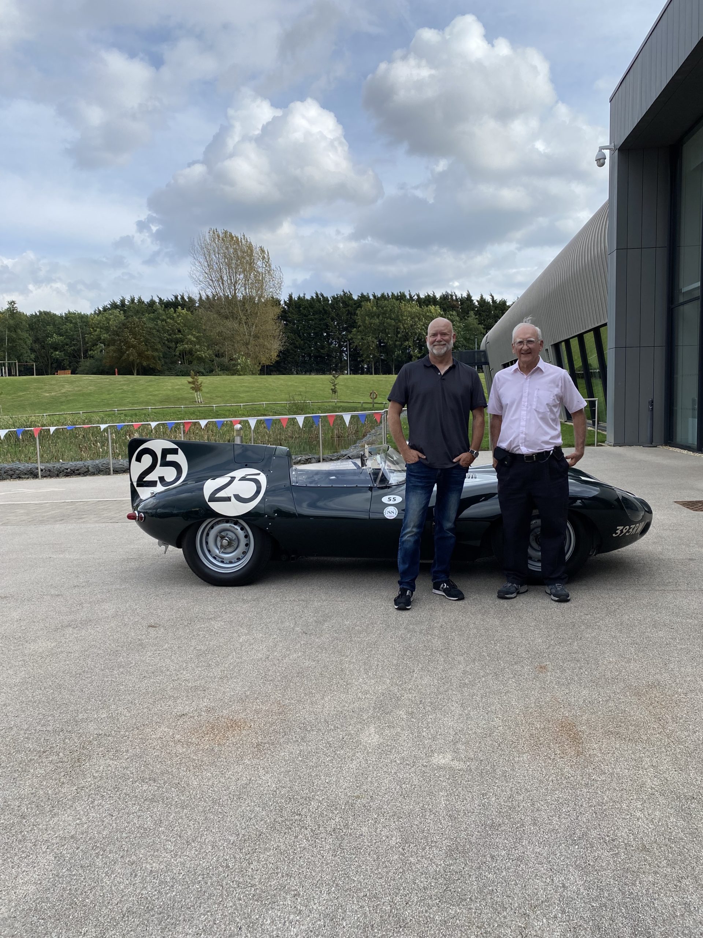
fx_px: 704
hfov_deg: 53.1
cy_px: 469
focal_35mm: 26
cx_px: 352
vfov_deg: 67.3
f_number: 1.8
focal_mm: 4.25
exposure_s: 1/1996
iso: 32
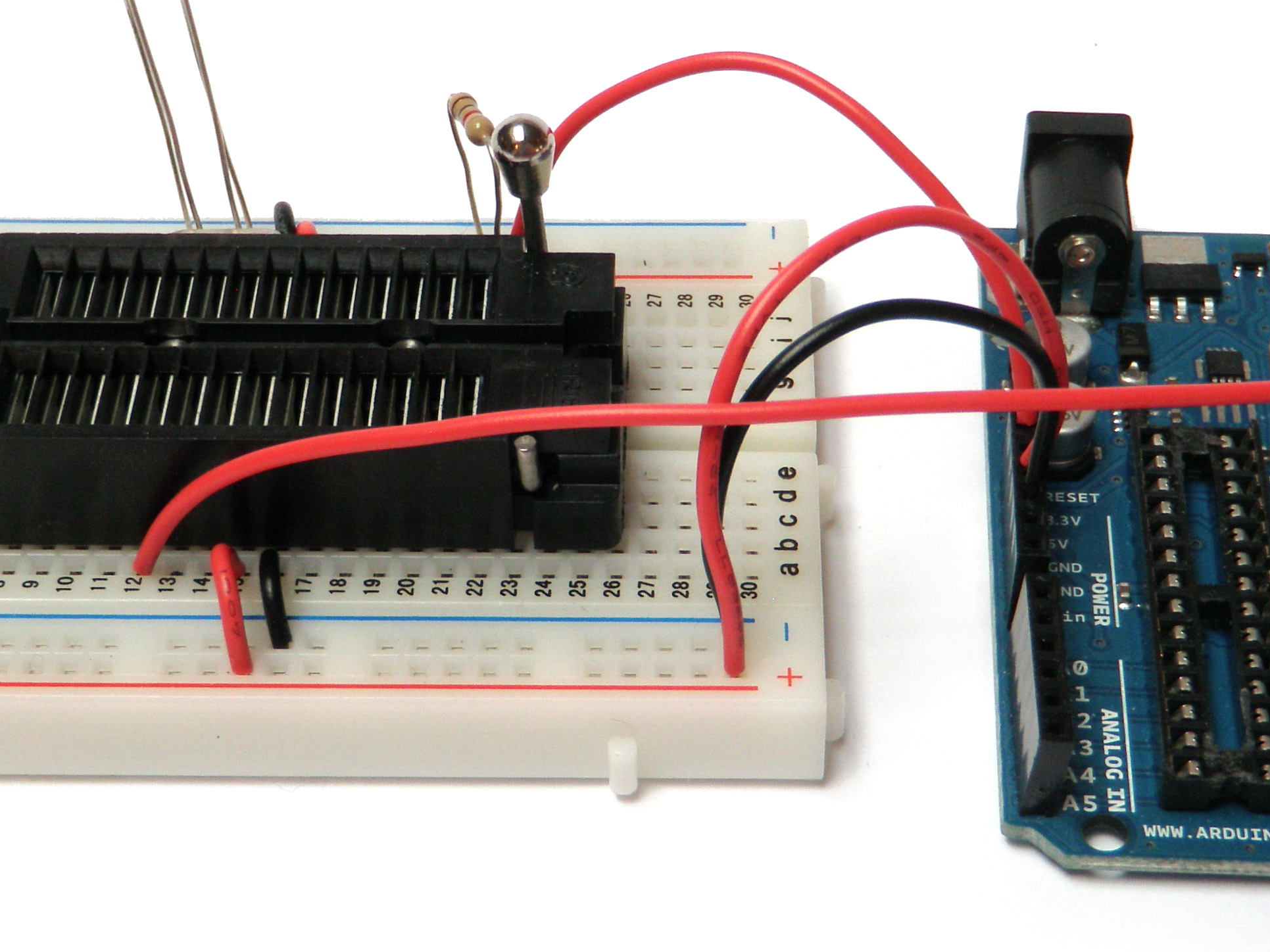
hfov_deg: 28.6
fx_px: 2495
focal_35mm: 68
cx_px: 673
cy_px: 508
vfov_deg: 21.6
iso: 64
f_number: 4.1
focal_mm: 6.53
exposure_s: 1/40
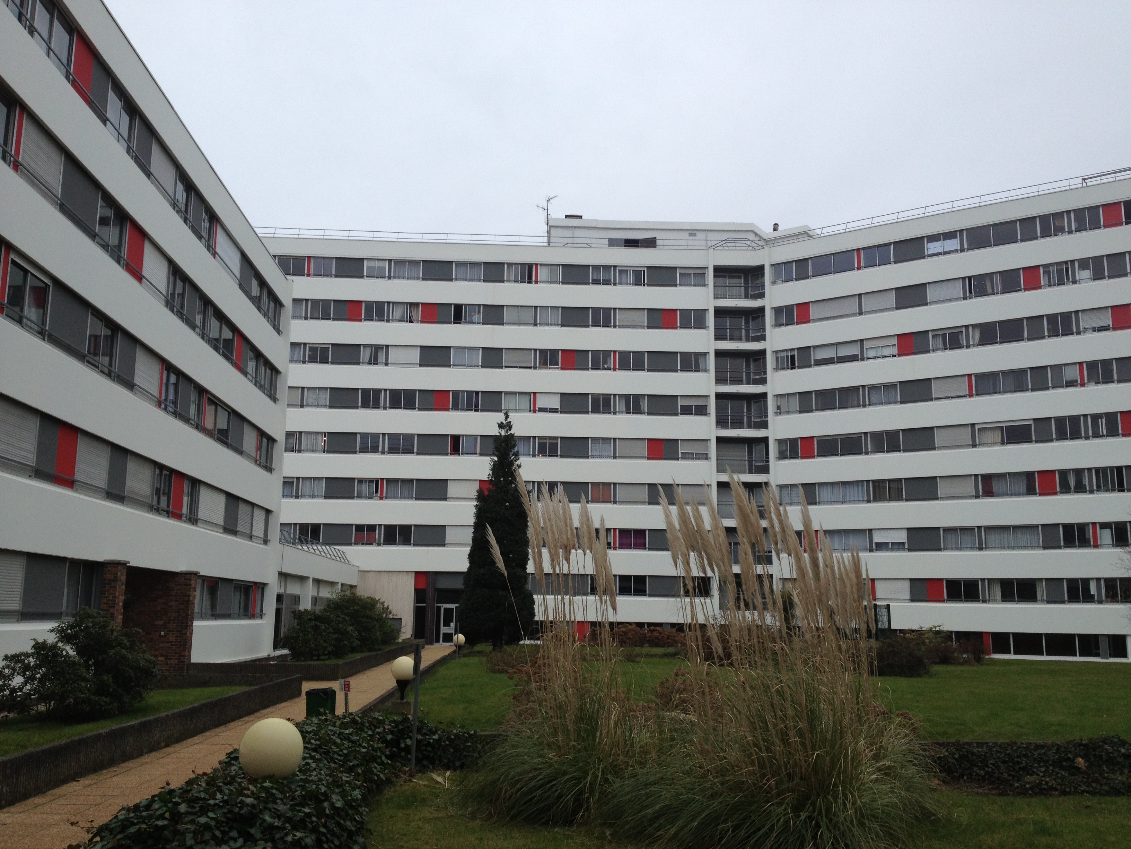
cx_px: 566
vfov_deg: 40.7
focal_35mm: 35
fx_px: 1144
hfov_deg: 52.6
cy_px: 424
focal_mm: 4.28
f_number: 2.4
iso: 50
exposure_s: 1/536
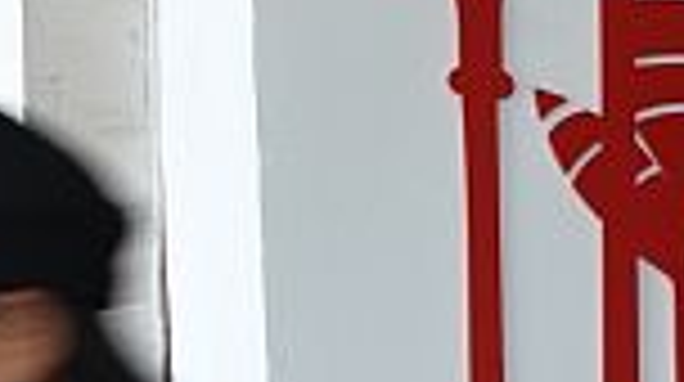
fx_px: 2554
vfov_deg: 8.4
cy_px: 600
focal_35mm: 141
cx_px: 1562
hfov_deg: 12.5
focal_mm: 17
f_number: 5.6
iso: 125
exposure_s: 1/50
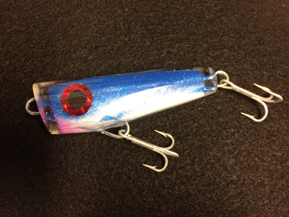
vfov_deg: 48.2
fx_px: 242
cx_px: 144
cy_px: 108
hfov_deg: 61.7
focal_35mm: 29
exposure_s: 1/24
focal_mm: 4.15
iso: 320
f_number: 2.2
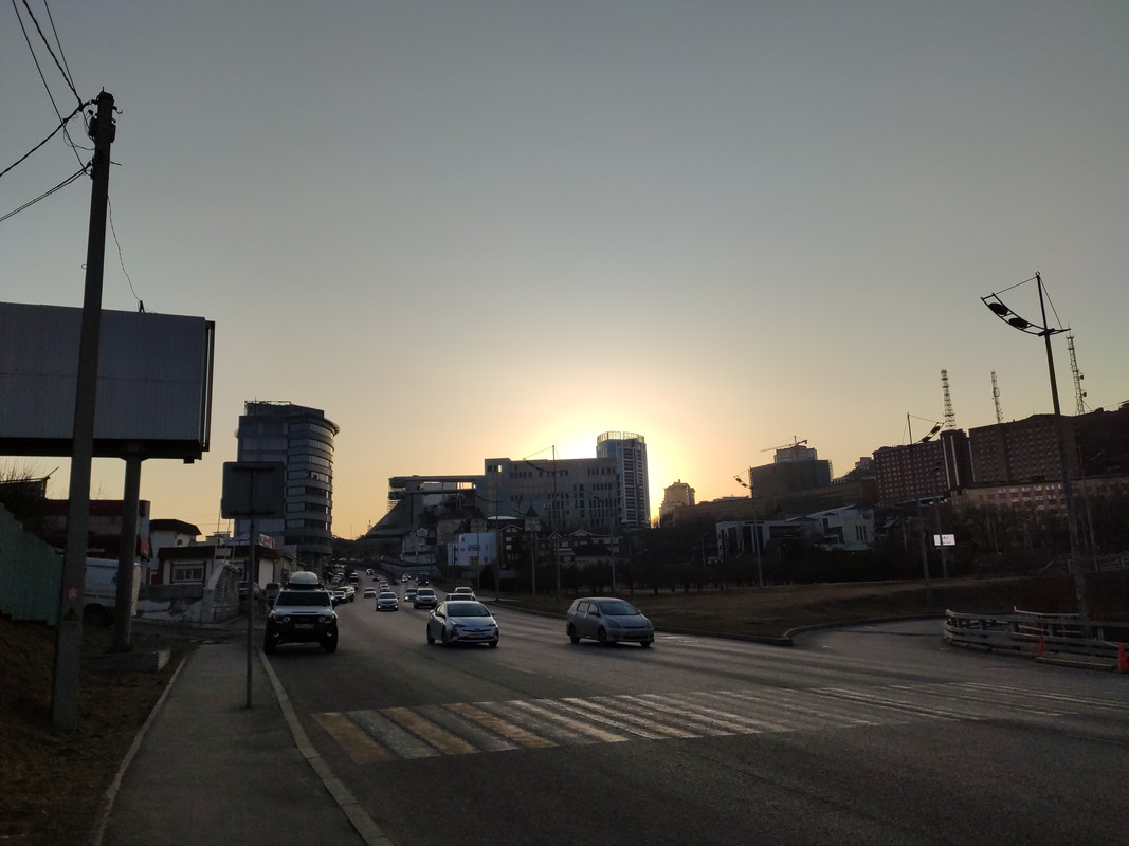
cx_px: 564
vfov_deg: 53.1
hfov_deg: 67.3
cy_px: 423
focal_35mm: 26
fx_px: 848
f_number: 1.75
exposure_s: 1/3644
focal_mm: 4.77
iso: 112
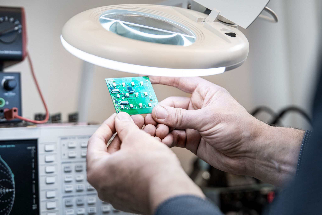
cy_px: 108
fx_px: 608
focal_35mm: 68
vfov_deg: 20.0
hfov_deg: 29.7
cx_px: 161
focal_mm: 68
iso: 640
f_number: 2.8
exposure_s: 1/640
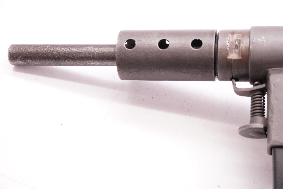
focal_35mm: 72
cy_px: 94
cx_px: 142
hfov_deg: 28.1
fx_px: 566
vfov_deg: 19.0
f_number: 5.6
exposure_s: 1/160
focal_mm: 48
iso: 1250
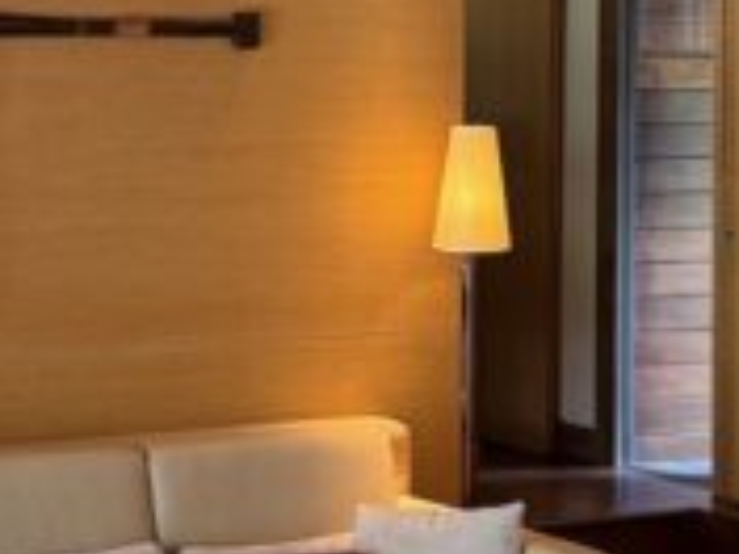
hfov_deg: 18.5
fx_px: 2242
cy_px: 164
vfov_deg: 14.1
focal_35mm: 105
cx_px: 130
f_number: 1.78
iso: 250
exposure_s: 1/60
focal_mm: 6.86
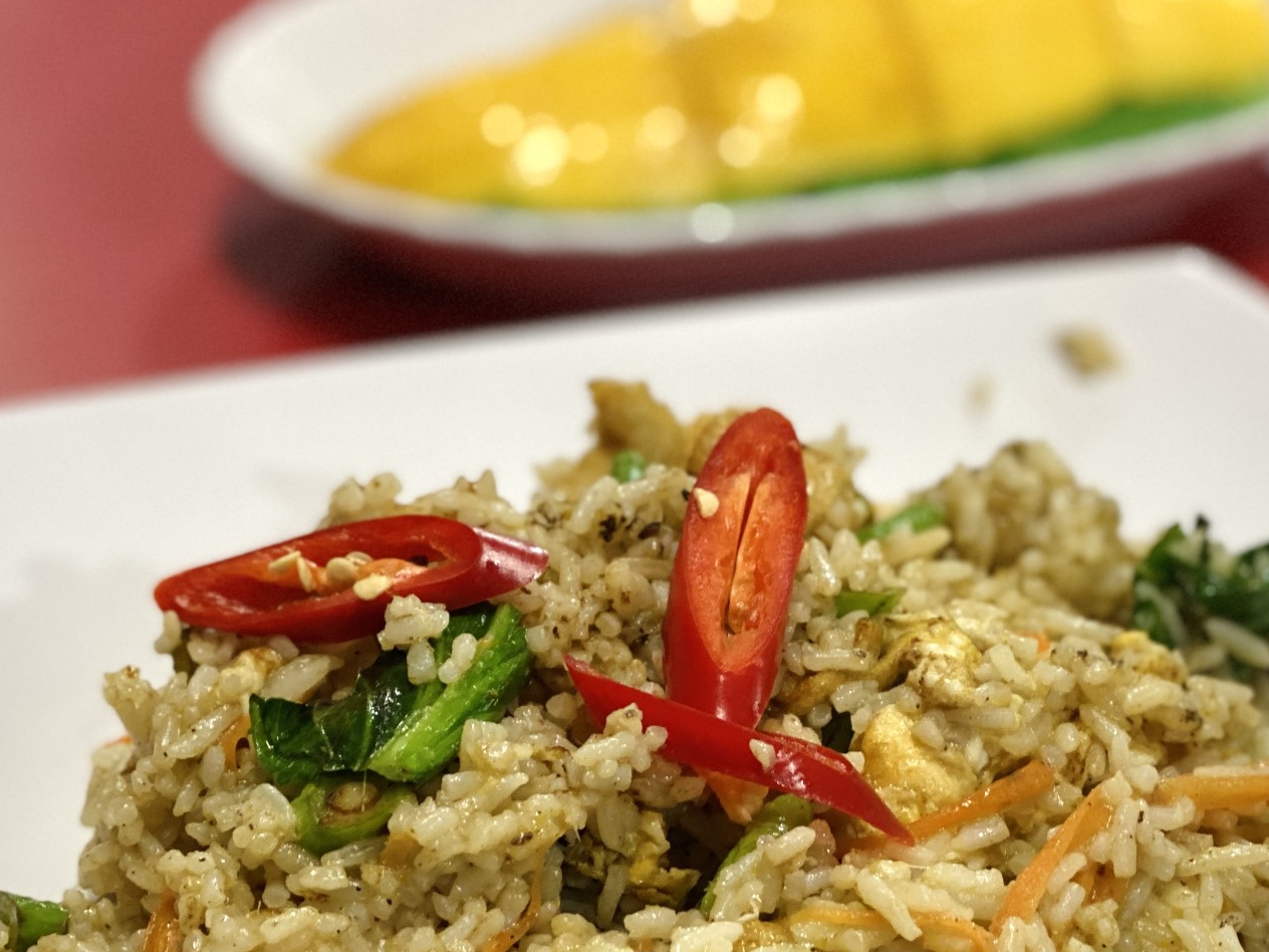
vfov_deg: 18.6
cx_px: 792
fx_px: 2896
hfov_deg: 24.6
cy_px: 670
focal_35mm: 79
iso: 250
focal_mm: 6
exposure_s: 1/33
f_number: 2
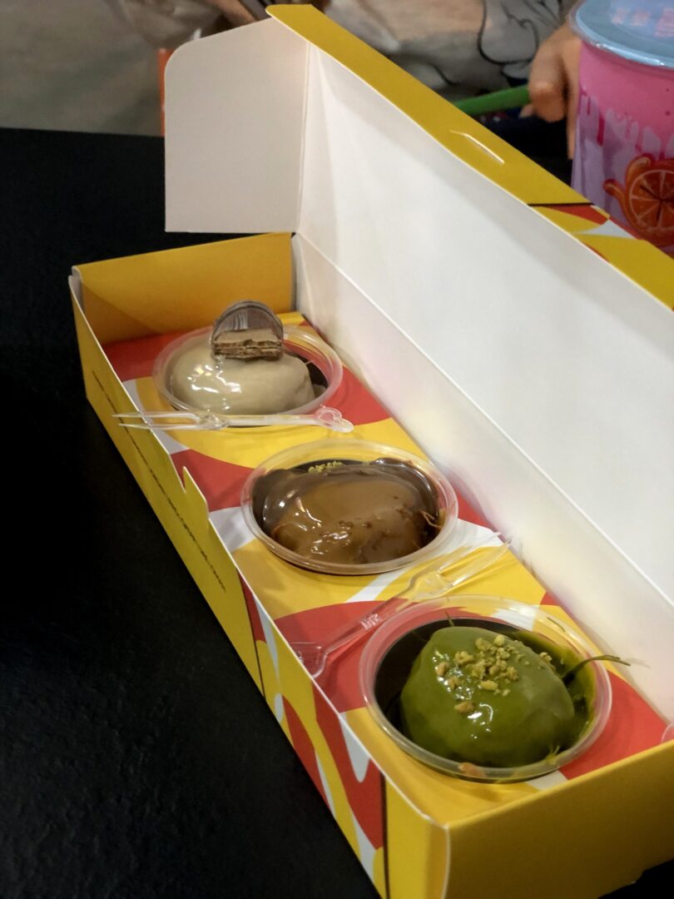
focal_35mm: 52
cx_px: 337
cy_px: 450
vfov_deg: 36.8
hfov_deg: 28.0
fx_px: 1350
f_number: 2.4
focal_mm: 6
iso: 160
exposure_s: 1/20
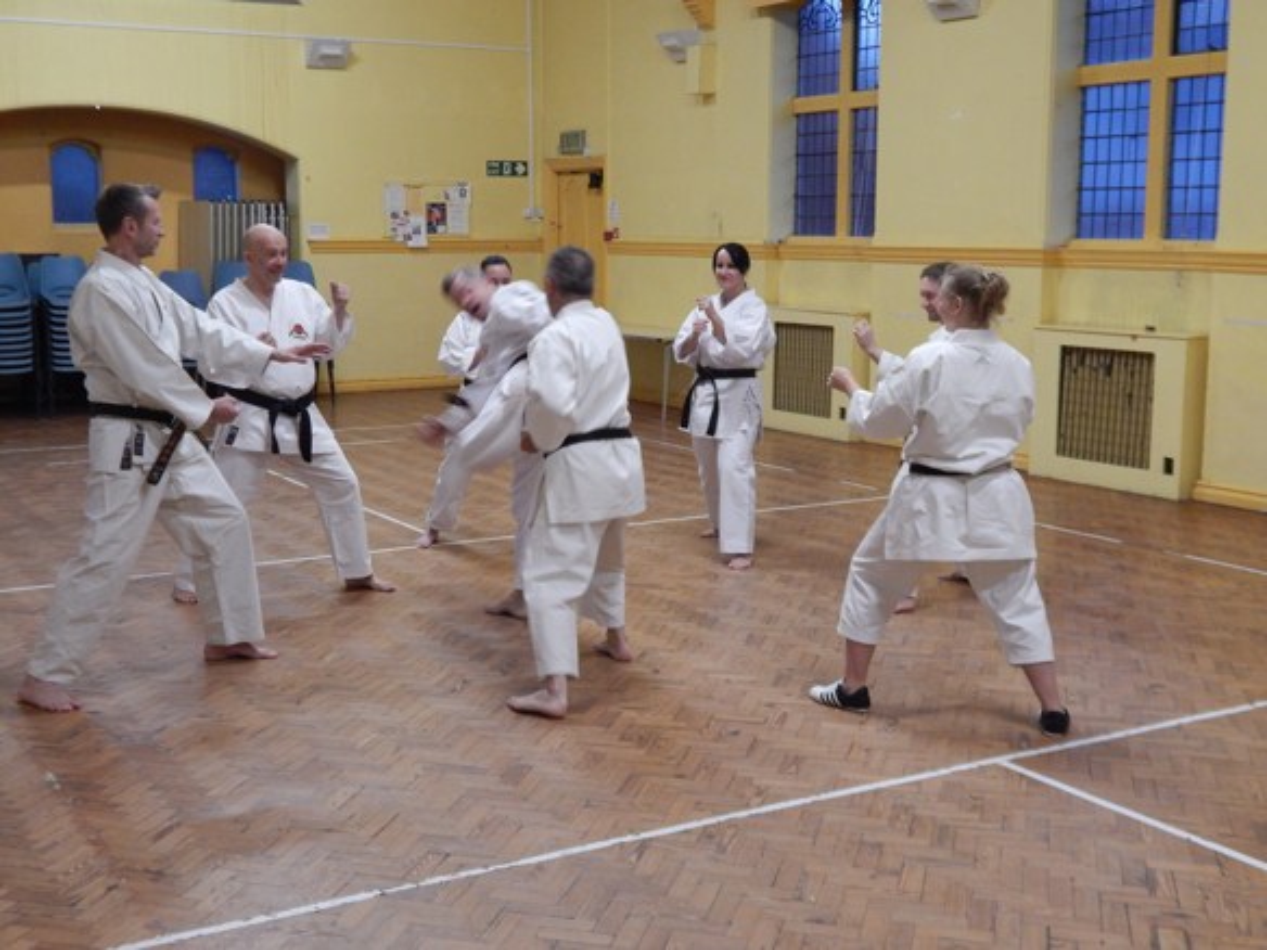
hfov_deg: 43.9
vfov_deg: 33.6
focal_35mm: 43
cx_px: 634
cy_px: 475
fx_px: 1574
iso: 400
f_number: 3.6
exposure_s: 1/20
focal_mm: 7.7
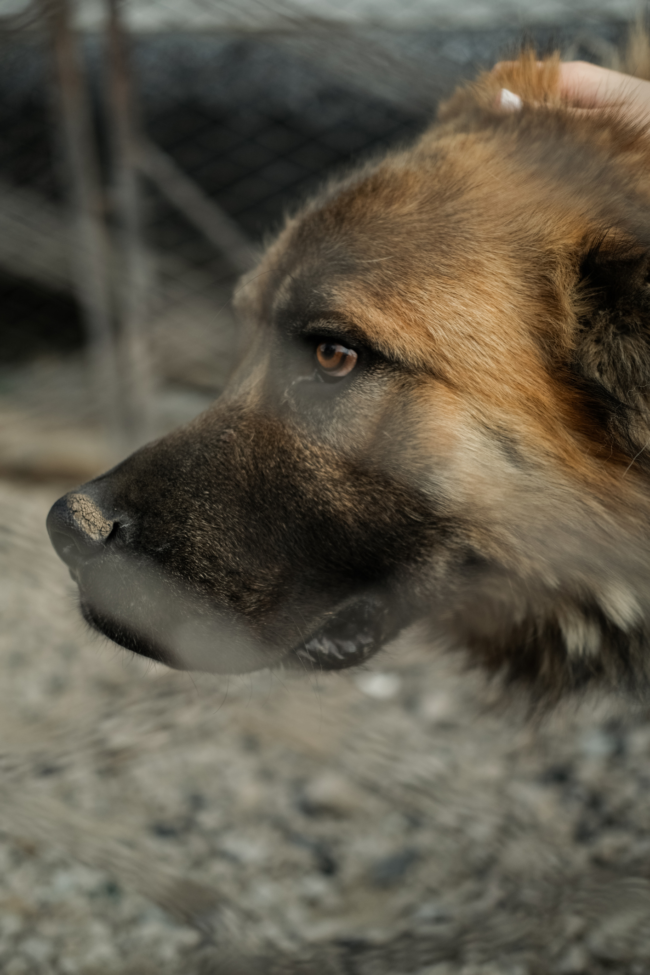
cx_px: 325
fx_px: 1435
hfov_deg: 25.5
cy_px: 488
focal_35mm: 53
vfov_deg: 37.5
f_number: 2
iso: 160
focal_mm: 35
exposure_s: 1/1000
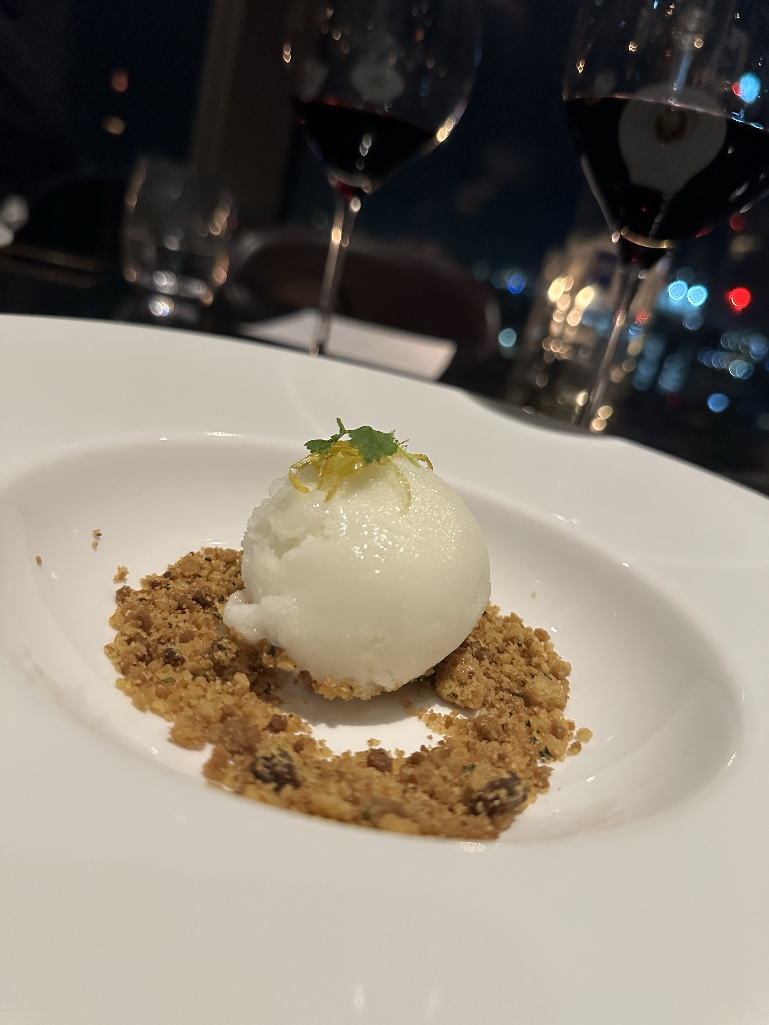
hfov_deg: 56.8
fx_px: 711
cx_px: 384
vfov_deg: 71.6
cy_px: 512
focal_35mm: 24
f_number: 1.78
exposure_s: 1/47
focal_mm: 6.86
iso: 1000
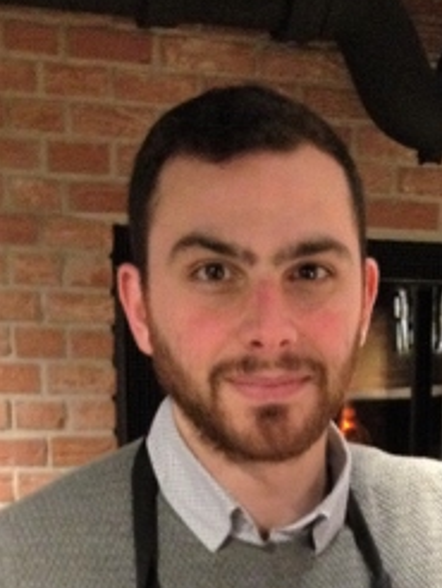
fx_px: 1547
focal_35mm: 91
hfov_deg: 16.2
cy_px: 734
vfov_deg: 20.0
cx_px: 330
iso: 500
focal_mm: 4.28
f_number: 2.4
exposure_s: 1/15
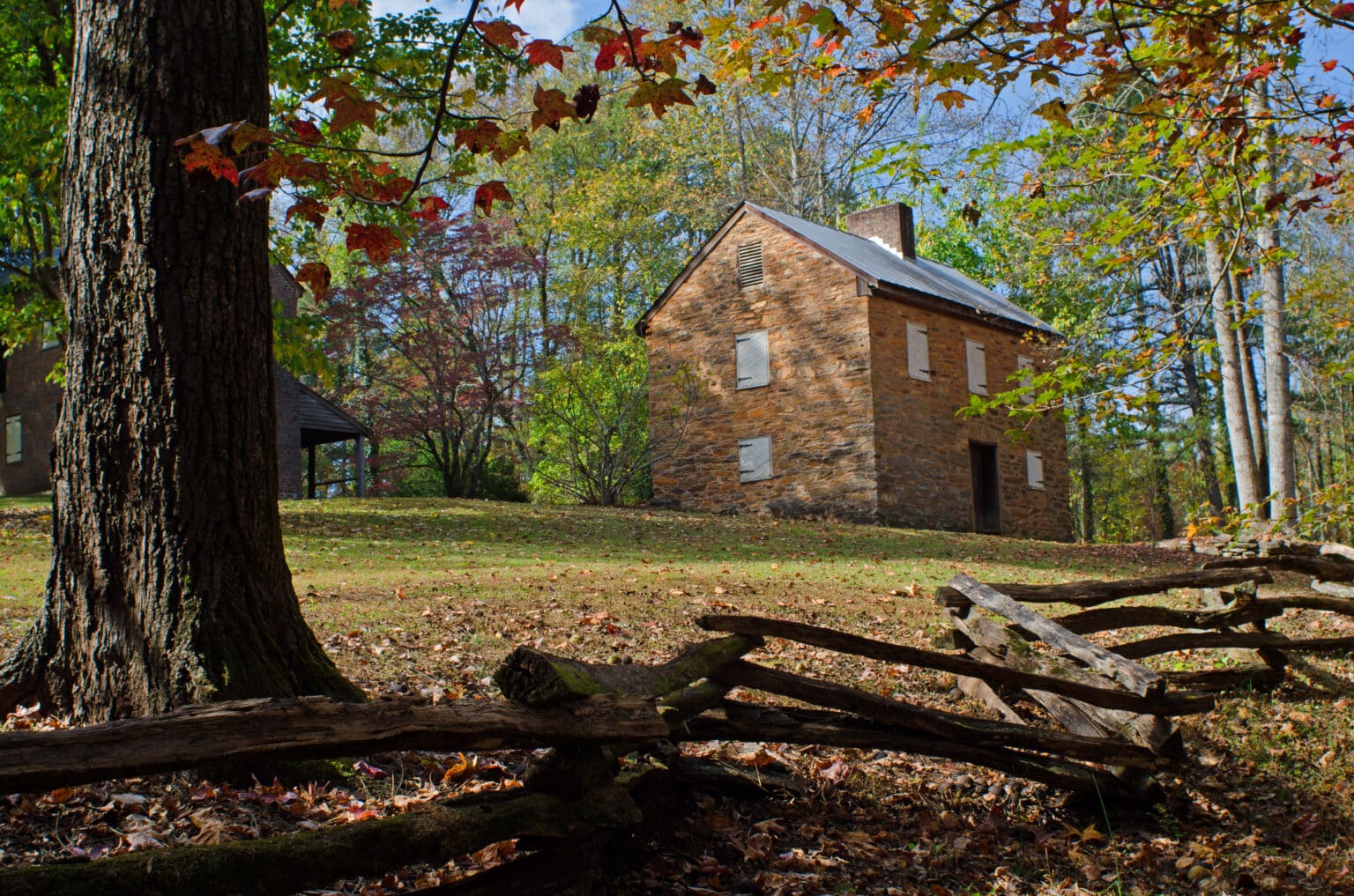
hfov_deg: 46.5
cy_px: 448
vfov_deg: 31.7
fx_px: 1576
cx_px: 677
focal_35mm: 42
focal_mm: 28
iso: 100
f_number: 13
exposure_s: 1/80
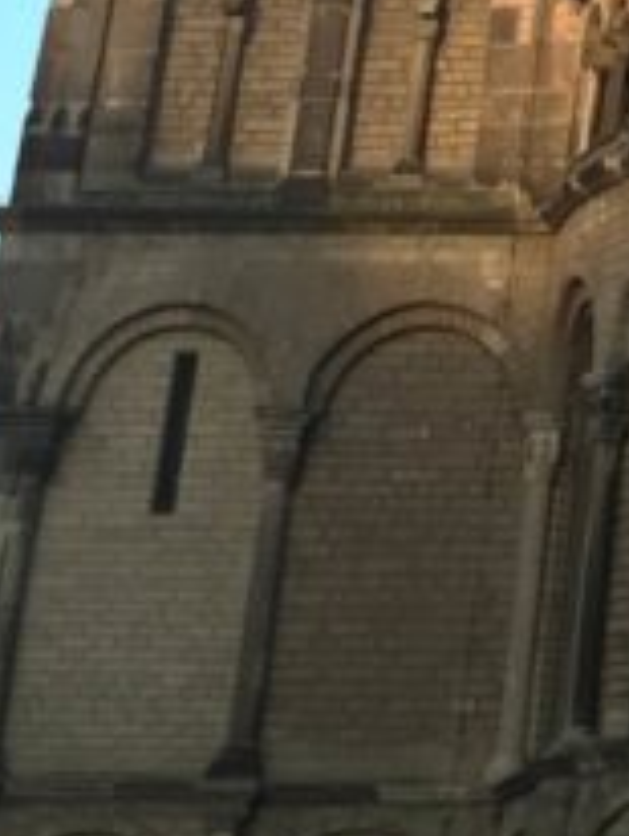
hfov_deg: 9.6
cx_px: 1250
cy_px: -730
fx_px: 3482
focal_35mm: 144
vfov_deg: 12.4
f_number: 2.2
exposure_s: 1/100
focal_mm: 4.15
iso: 32
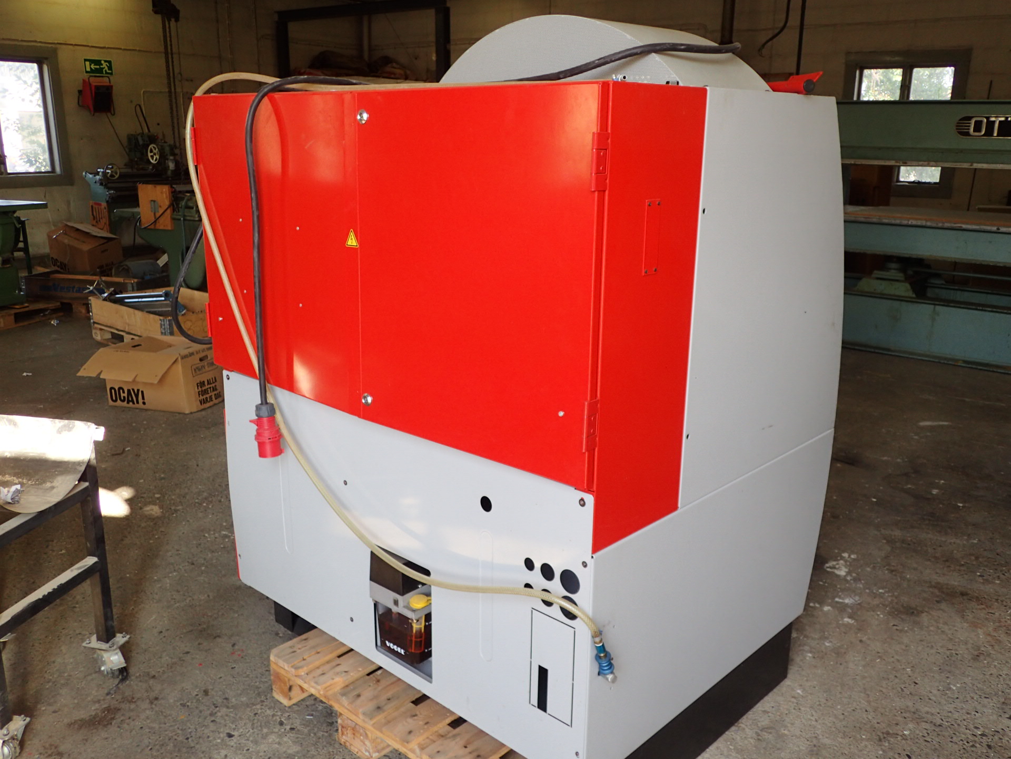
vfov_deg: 46.8
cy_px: 380
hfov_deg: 60.0
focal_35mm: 30
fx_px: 876
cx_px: 506
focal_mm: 5.5
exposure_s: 1/100
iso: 100
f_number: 2.3
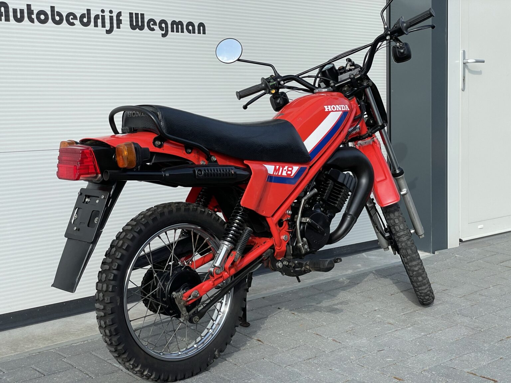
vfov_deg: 28.0
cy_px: 192
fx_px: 768
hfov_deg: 36.8
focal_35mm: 52
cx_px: 256
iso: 25
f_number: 2
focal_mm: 6
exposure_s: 1/978
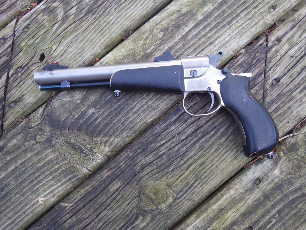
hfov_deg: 69.4
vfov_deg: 54.9
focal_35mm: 25
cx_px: 153
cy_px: 115
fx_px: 221
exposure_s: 1/50
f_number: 2
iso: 125
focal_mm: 4.5
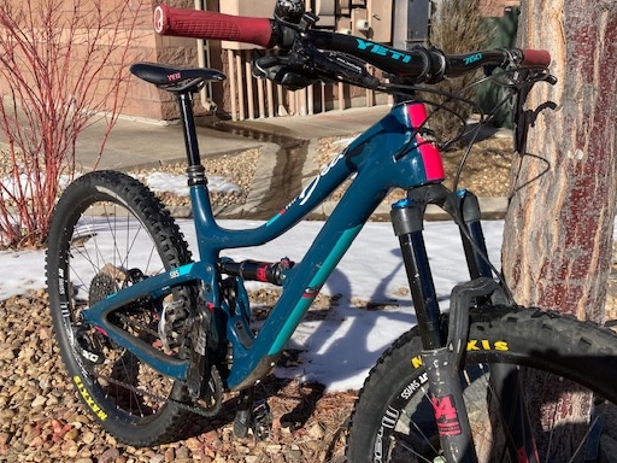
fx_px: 624
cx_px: 342
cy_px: 244
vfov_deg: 40.7
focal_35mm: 35
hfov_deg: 52.5
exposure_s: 1/2000
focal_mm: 3.99
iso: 20
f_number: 1.8
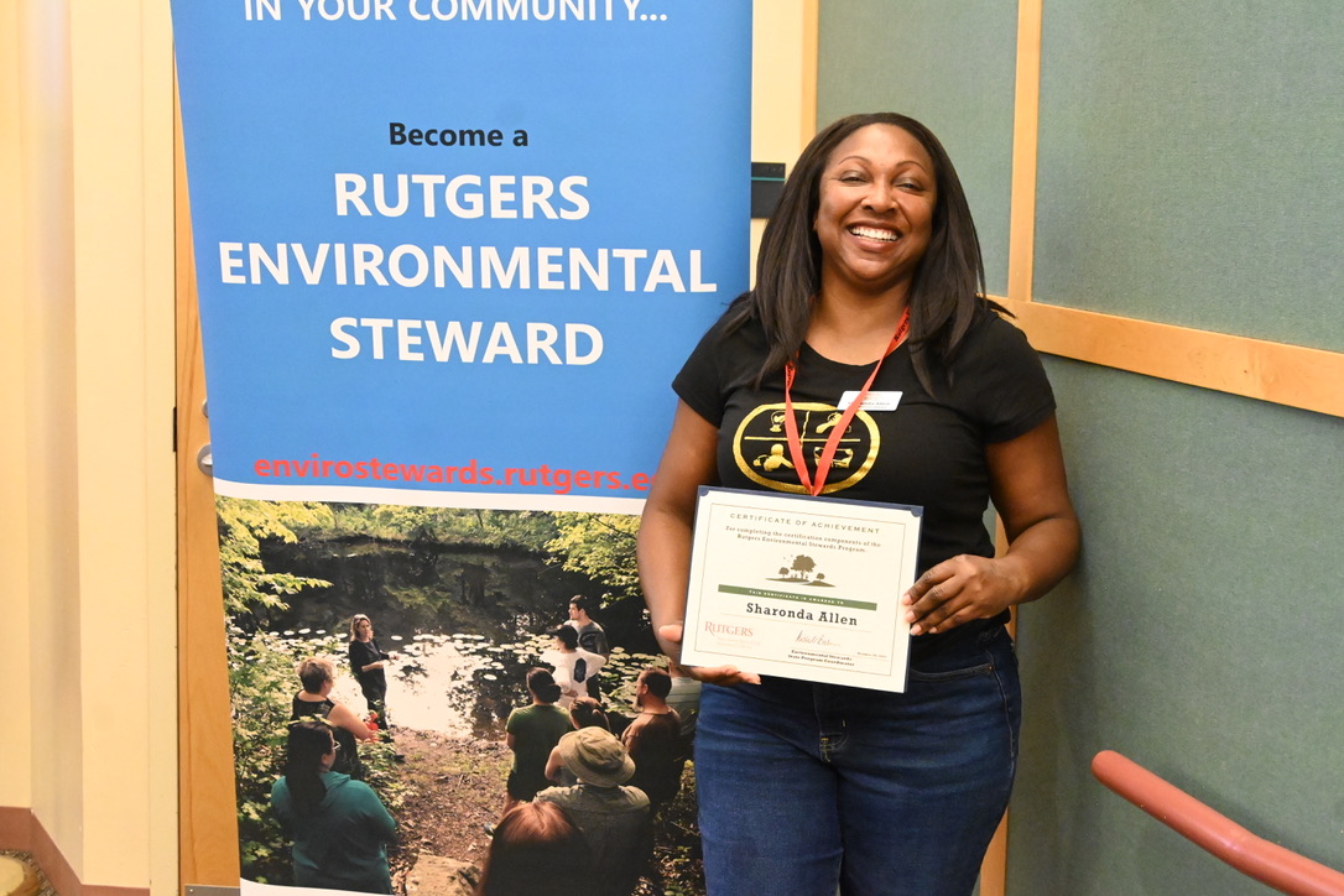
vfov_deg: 25.1
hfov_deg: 36.9
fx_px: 2016
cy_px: 448
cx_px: 672
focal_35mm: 54
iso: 9000
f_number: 5.3
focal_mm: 36
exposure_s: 1/60
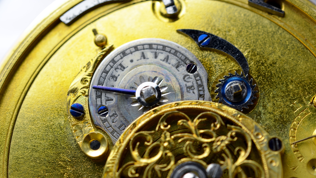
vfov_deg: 19.1
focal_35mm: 63
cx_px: 158
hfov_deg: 33.3
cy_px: 96
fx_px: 528
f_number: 8
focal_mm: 40
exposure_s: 1/250
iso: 200
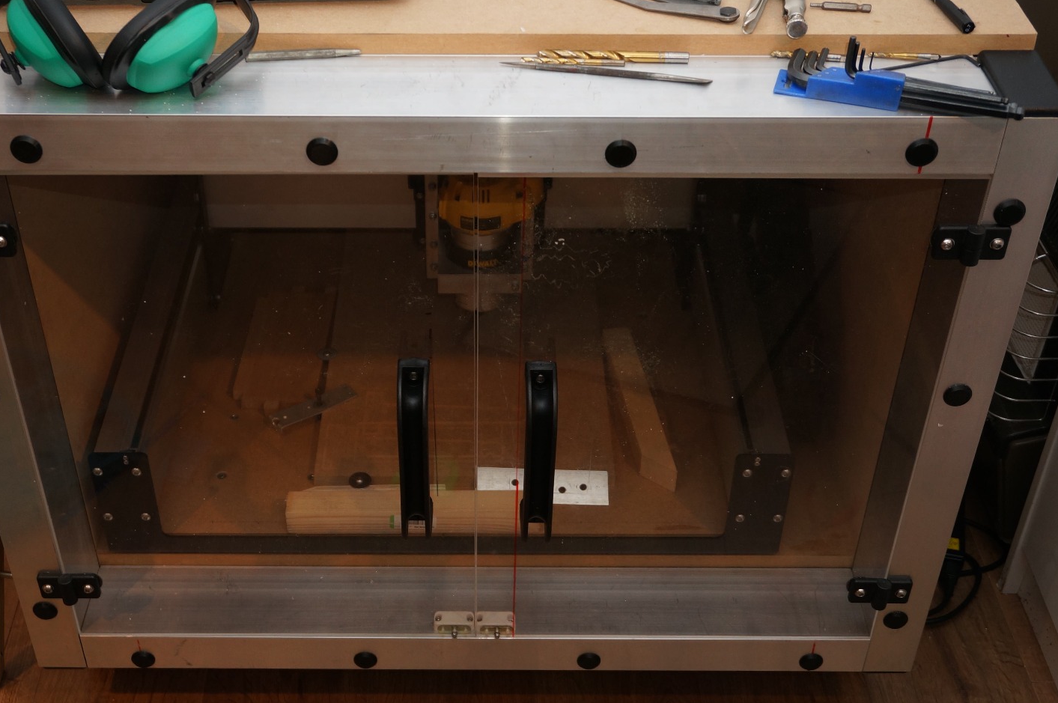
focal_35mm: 47
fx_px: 1367
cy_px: 366
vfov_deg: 28.8
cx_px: 472
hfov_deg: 42.2
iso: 400
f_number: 4.5
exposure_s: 1/60
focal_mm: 27
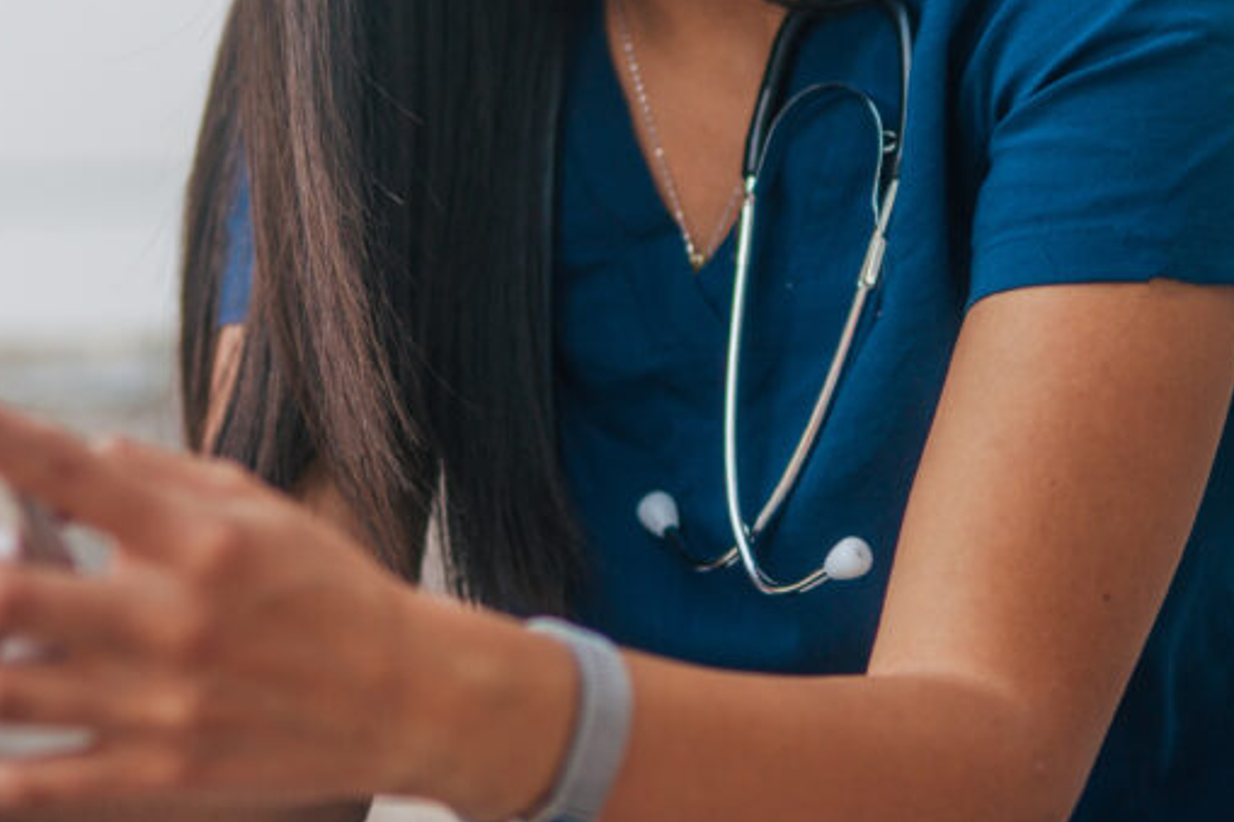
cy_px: 169
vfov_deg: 9.1
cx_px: 354
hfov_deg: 13.6
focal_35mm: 151
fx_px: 5174
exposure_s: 1/500
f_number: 1.6
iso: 200
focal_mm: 50
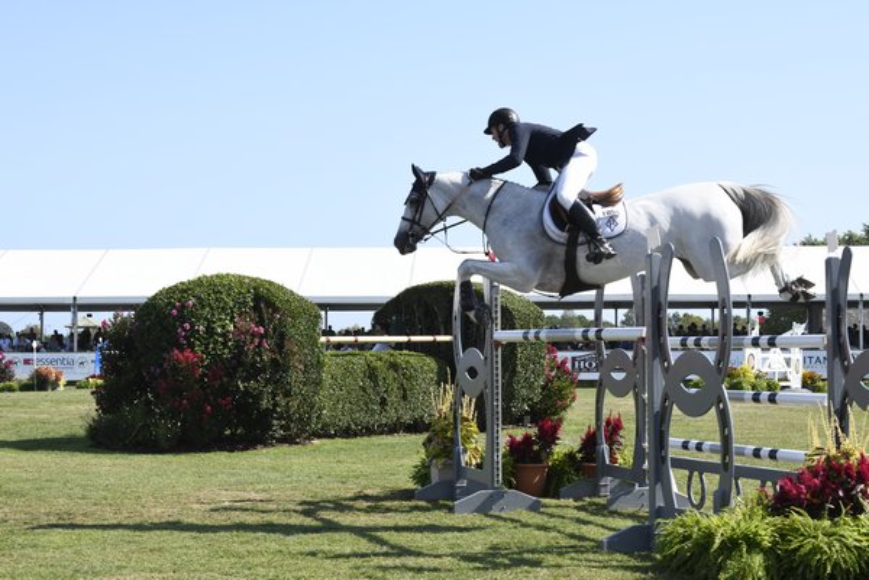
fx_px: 1931
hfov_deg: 25.4
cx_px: 434
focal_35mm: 80
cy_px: 290
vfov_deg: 17.1
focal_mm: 80
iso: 500
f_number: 11
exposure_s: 1/500
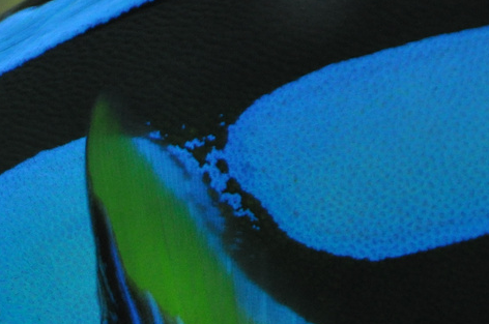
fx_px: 7359
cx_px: -97
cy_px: 416
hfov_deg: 3.8
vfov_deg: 2.5
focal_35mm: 543
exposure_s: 1/60
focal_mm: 105
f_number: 5.6
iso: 800
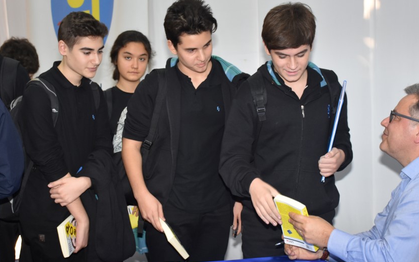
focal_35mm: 68
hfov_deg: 30.2
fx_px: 776
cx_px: 193
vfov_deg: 19.1
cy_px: 124
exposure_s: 1/60
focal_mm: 32
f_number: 4
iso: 900
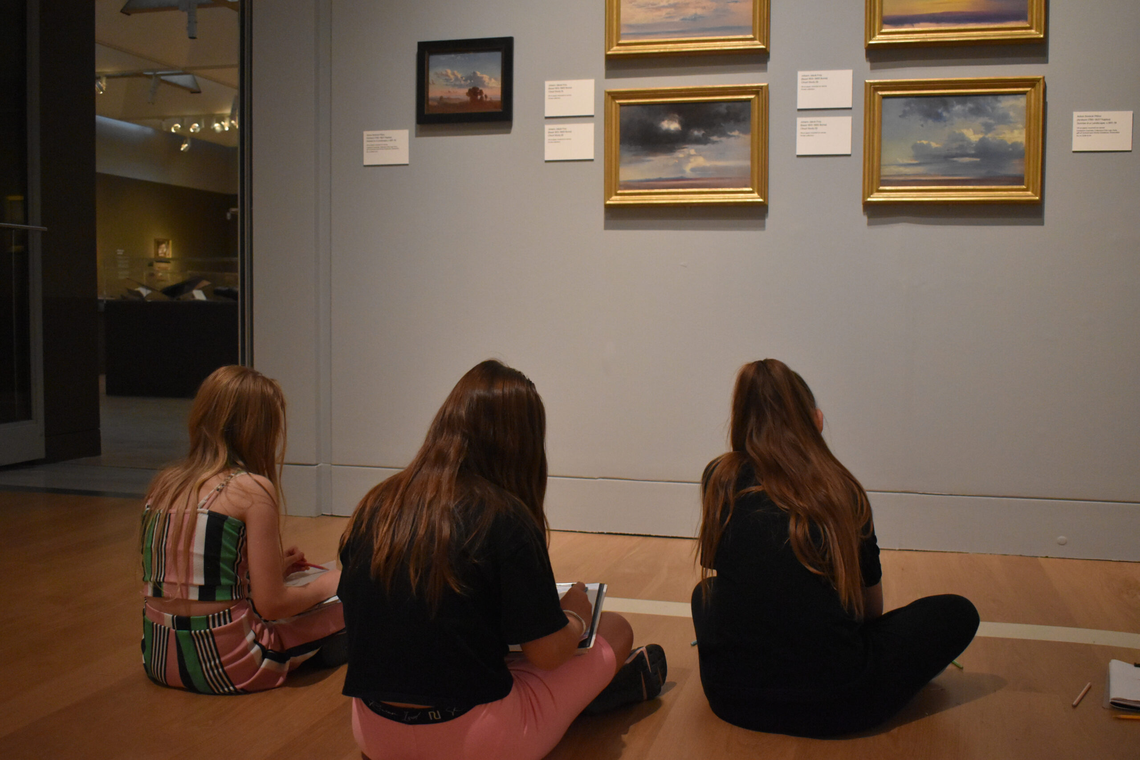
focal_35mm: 36
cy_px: 380
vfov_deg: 36.9
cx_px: 570
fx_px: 1140
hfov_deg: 53.1
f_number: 4
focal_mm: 24
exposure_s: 1/125
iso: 3600
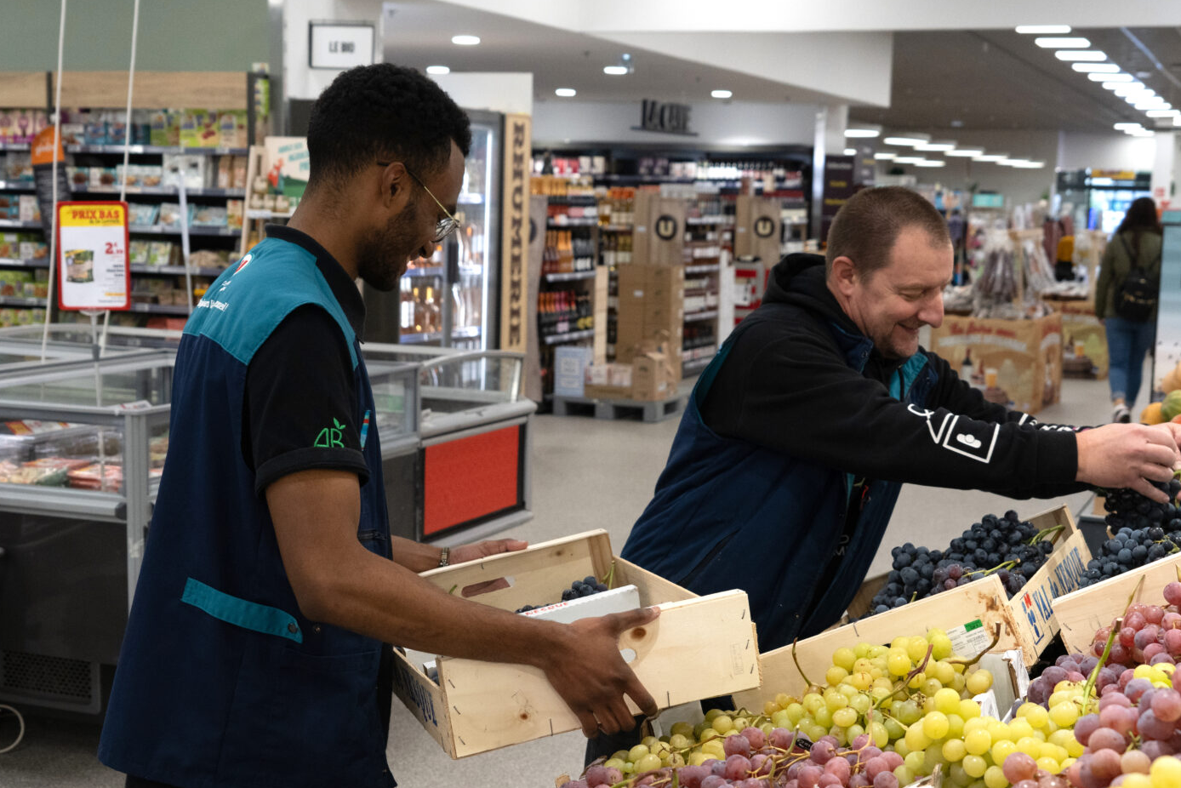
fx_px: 1706
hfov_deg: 38.2
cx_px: 620
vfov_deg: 26.0
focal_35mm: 52
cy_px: 431
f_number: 7.1
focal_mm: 47
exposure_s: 1/200
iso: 3200
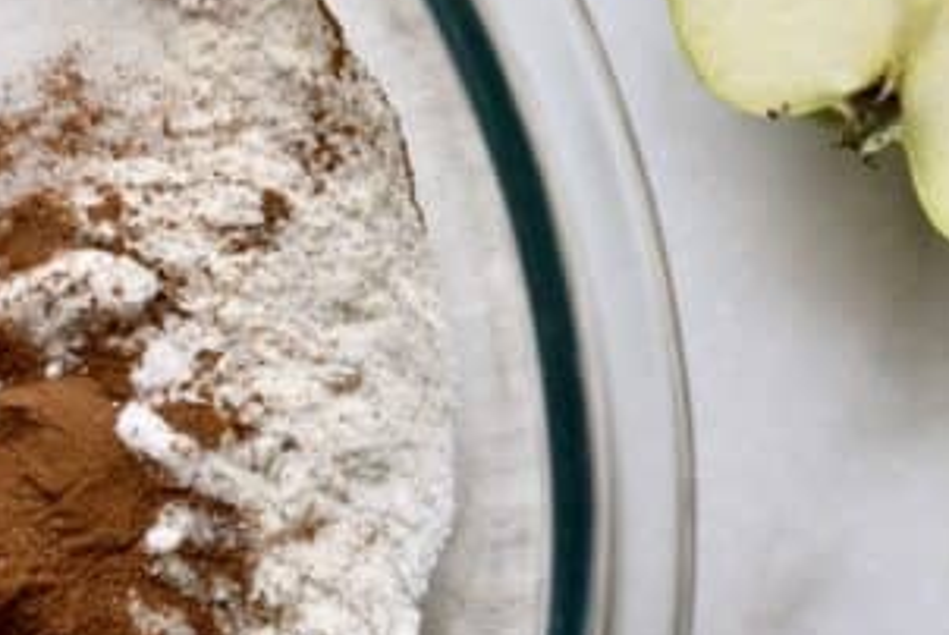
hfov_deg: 16.5
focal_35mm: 122
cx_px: 867
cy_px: -134
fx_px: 3219
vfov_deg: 11.0
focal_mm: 24
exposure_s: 1/320
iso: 640
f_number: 3.8
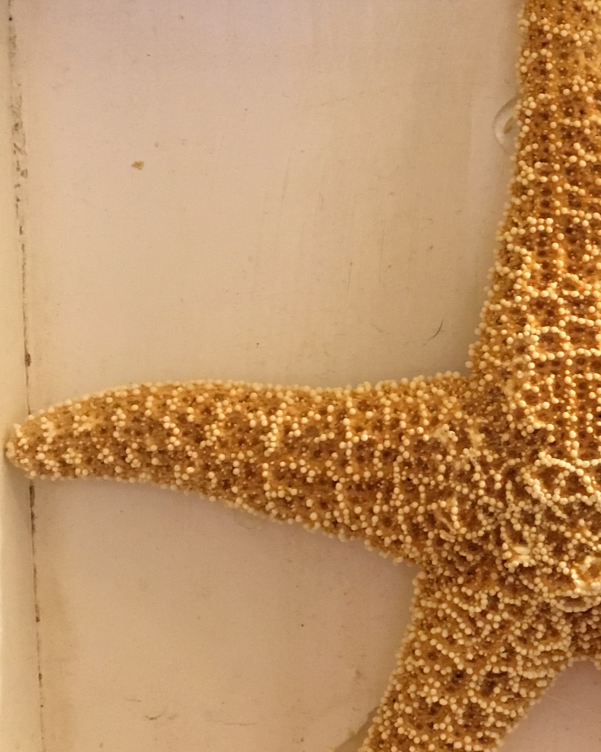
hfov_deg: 23.2
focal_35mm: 63
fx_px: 1401
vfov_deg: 30.0
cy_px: 390
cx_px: 599
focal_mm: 4.15
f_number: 2.2
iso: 200
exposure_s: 1/17
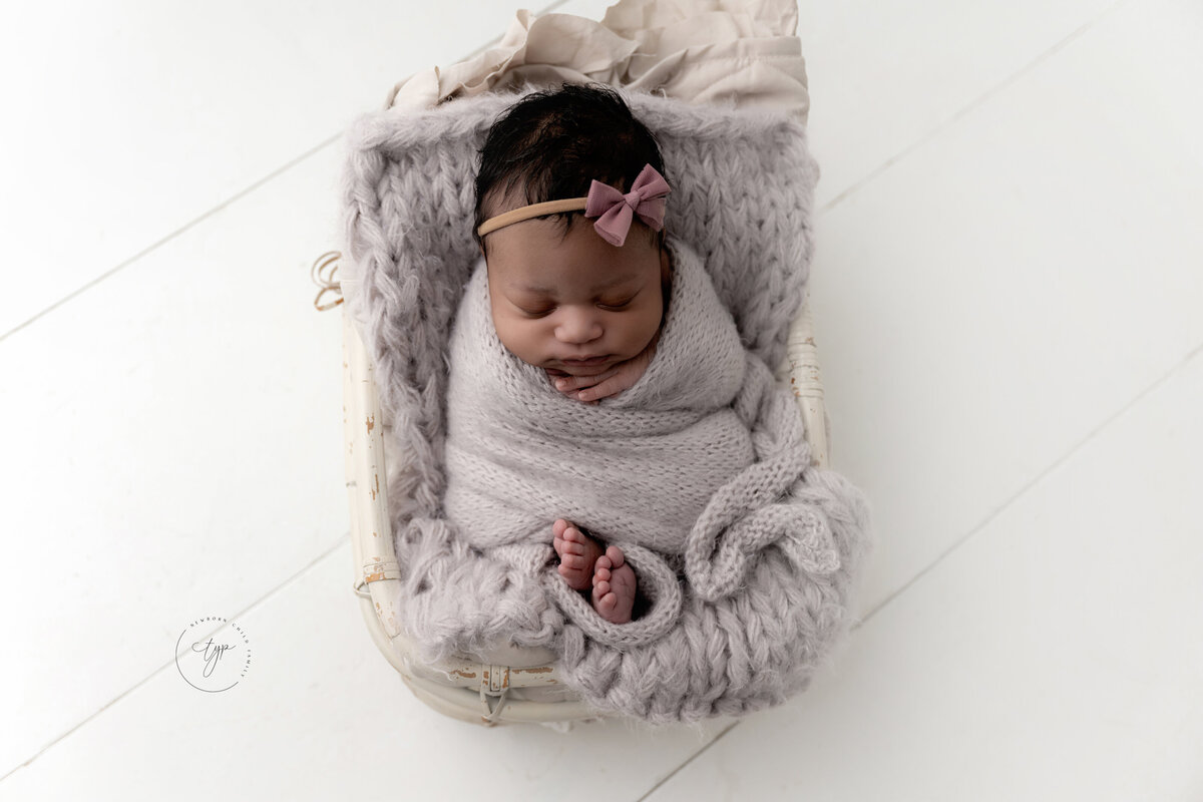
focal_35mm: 37
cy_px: 401
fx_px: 1236
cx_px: 602
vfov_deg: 35.9
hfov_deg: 51.9
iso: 100
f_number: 2.8
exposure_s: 1/160
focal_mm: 37
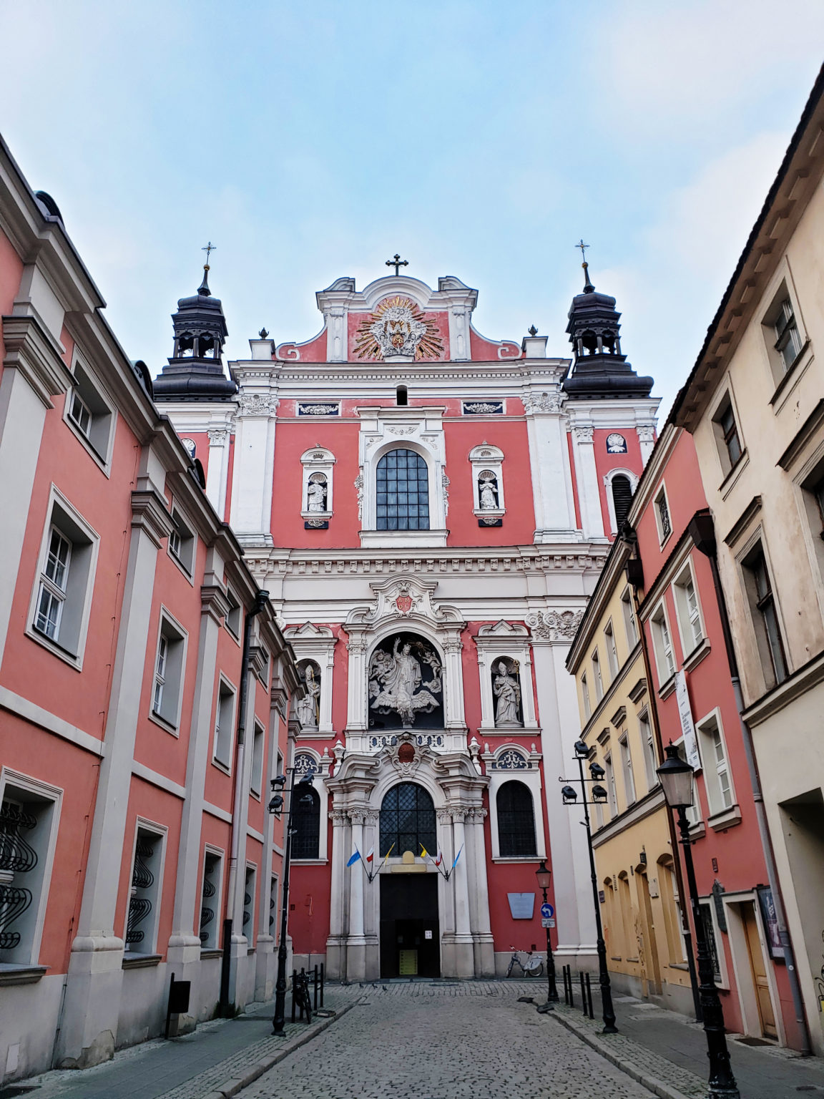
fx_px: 825
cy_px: 550
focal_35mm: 26
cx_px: 412
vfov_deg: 67.3
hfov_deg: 53.1
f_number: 2.4
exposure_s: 1/100
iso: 64
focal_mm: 4.3
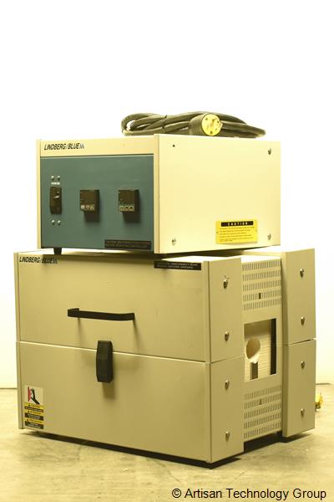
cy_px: 251
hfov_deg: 40.0
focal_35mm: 33
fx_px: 459
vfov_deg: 57.2
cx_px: 167
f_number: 3.8
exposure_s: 1/200
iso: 125
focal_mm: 22
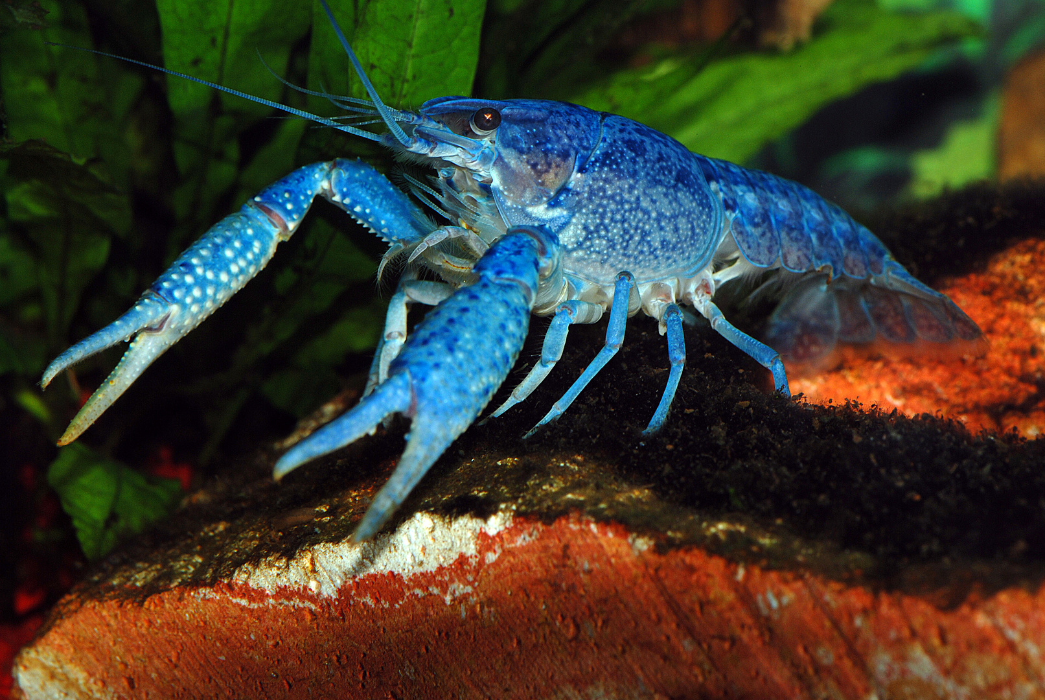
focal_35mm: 158
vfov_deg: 8.7
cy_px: 350
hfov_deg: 13.0
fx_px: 4578
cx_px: 522
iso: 100
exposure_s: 1/60
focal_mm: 105
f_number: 13
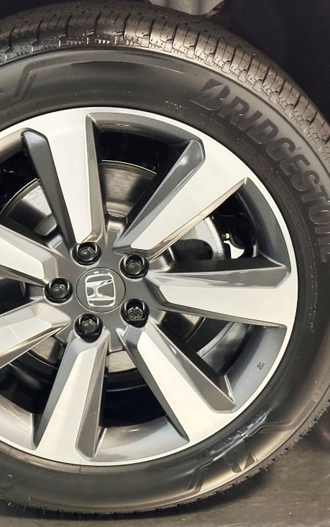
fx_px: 1021
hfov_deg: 18.2
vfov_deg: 29.0
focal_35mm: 71
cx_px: 85
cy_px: 275
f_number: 1.78
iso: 640
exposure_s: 1/30
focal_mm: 6.86
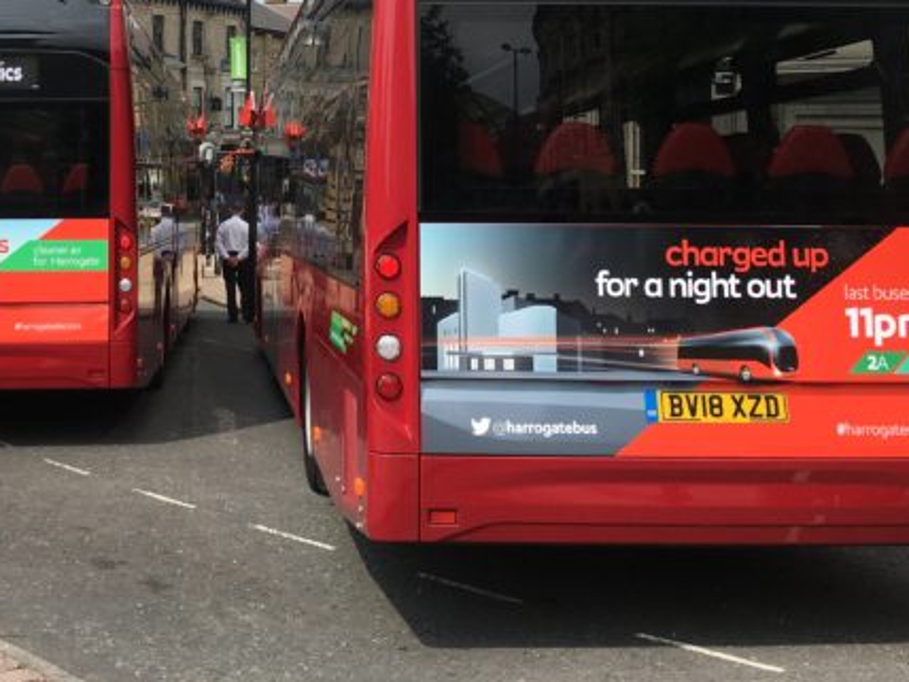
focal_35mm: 52
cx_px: 251
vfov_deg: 27.2
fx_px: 1365
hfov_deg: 36.1
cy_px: 87
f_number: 2.2
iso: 25
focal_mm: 4.15
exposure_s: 1/1876
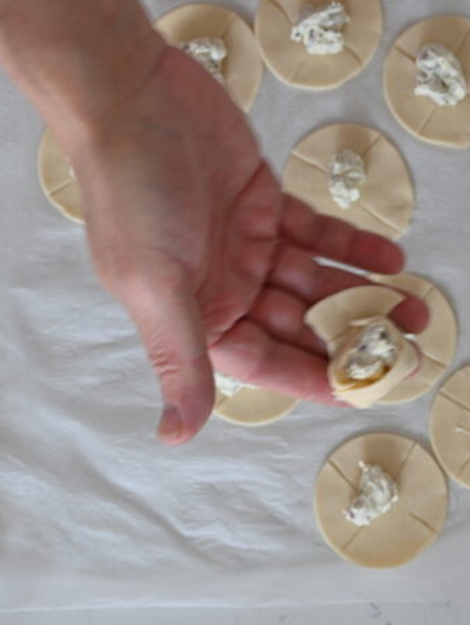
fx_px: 1158
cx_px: 345
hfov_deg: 22.8
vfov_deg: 30.3
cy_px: 308
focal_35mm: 64
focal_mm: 28
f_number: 5.6
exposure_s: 1/3
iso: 100
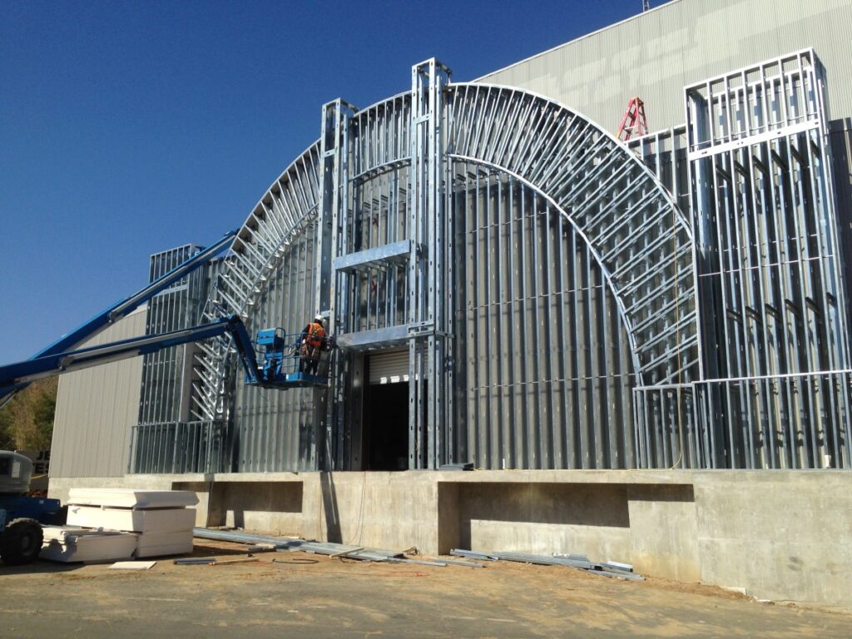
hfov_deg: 55.4
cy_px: 320
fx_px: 812
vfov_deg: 42.9
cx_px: 426
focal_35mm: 33
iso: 50
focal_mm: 4.12
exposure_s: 1/2584
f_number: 2.4
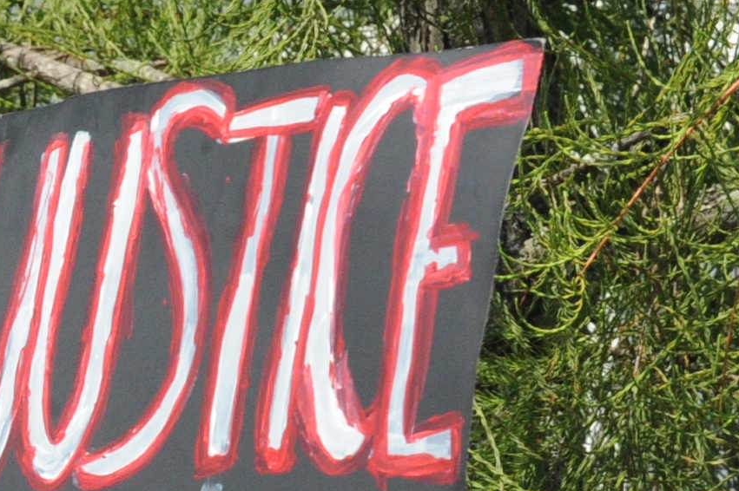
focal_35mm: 400
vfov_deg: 3.4
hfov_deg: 5.0
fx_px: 8205
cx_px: -886
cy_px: 825
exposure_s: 1/1000
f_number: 16
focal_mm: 80
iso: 2000
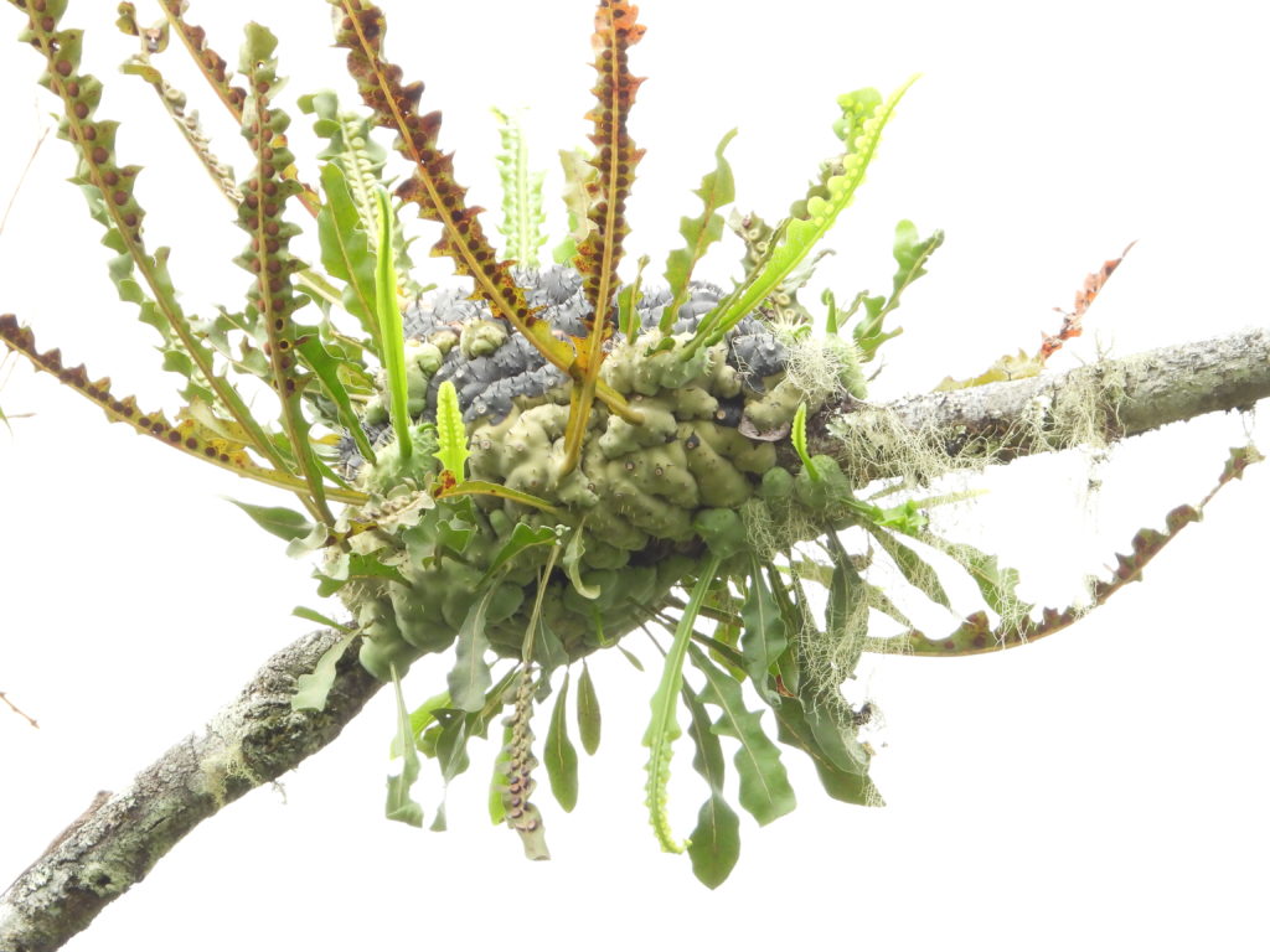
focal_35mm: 1100
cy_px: 476
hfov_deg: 1.8
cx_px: 635
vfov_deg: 1.4
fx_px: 40357
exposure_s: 1/250
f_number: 5.6
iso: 400
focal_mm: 198
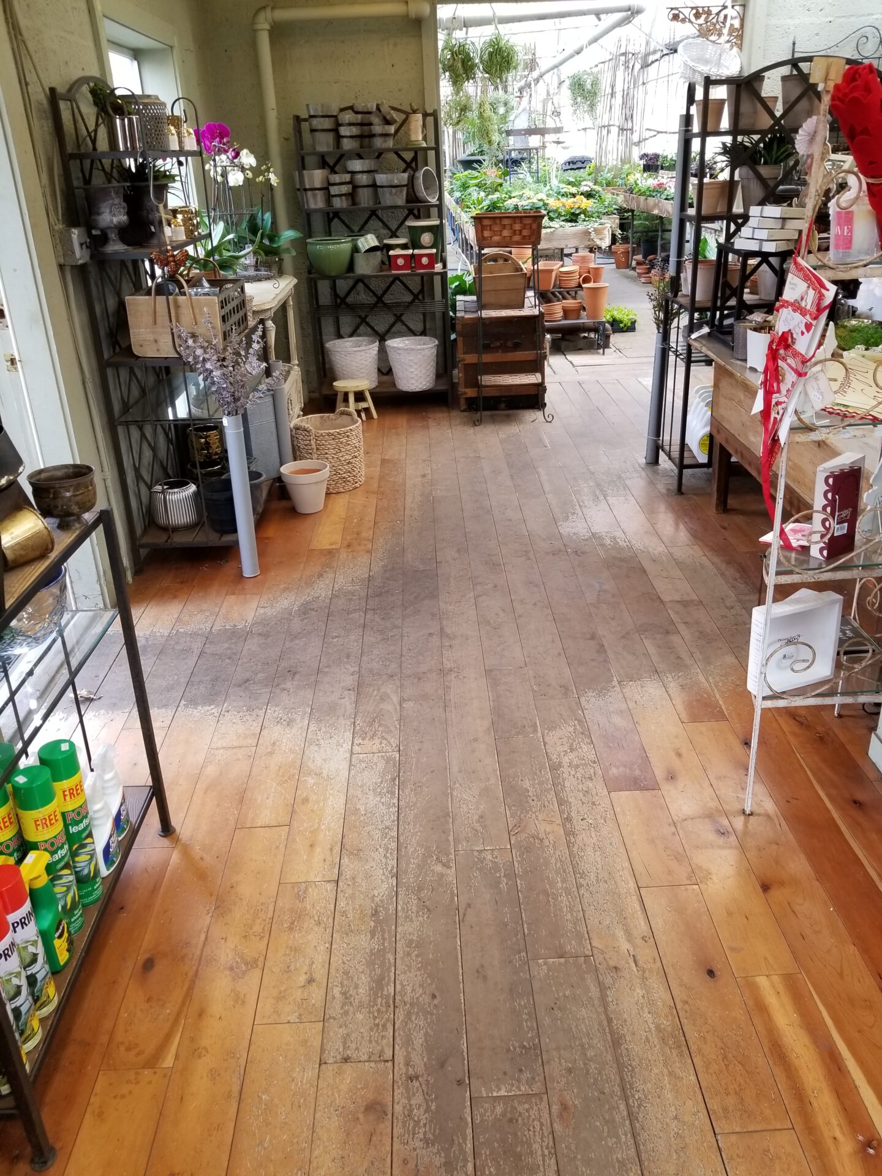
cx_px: 441
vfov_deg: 67.3
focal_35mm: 26
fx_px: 883
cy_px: 588
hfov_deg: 53.1
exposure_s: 1/60
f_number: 1.7
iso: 80
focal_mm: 4.25
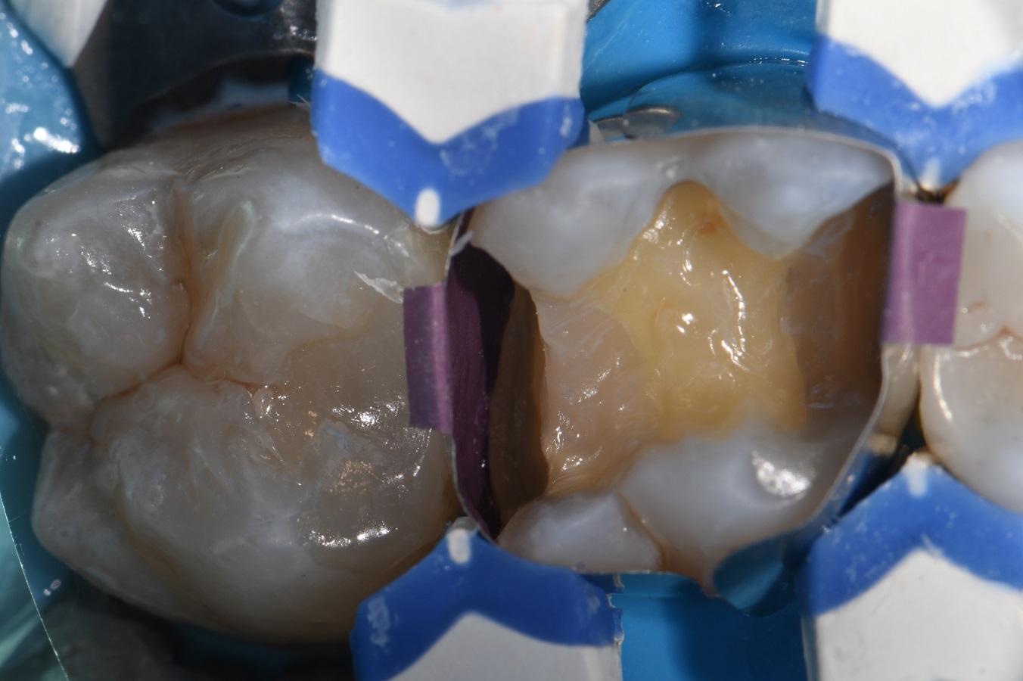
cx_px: 512
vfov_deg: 8.7
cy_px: 340
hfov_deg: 13.1
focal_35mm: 157
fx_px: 4459
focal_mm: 105
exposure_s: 1/160
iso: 200
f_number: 32
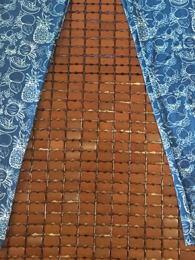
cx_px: 99
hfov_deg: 25.7
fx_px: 428
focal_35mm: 57
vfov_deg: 31.6
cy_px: 8
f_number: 2.2
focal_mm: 4.15
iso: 160
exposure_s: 1/8
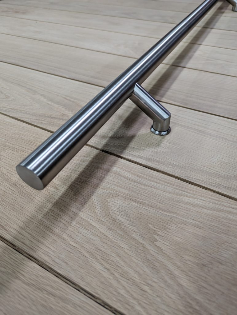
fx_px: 219
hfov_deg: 56.9
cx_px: 118
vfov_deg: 71.5
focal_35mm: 24
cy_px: 158
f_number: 1.85
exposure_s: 1/60
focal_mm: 6.81
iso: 50
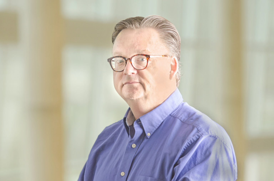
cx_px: 137
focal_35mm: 202
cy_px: 90
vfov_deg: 6.8
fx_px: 1538
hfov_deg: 10.2
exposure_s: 1/60
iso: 800
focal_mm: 135
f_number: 2.8
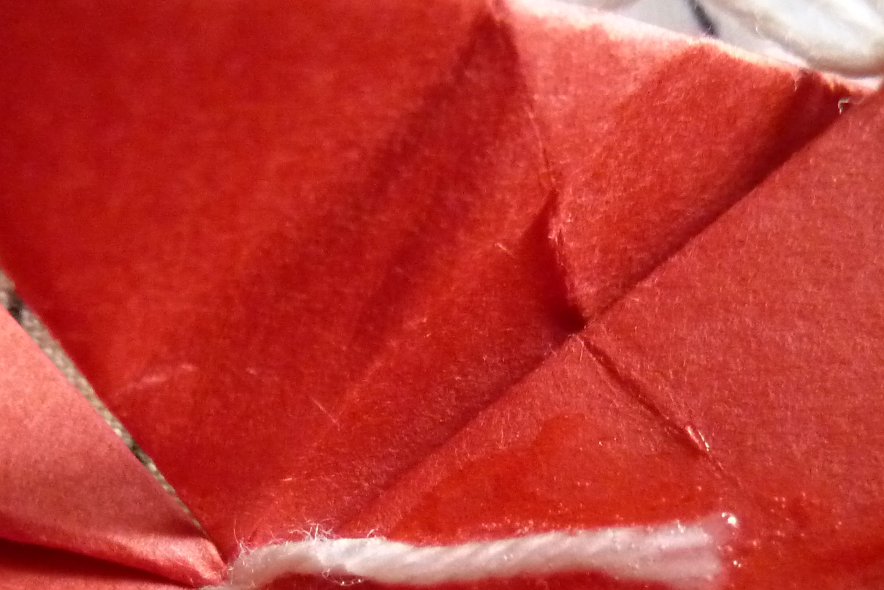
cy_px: 583
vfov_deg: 23.6
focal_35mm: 55
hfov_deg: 36.2
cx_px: 483
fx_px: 1351
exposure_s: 1/25
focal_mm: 4.1
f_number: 3.3
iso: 800
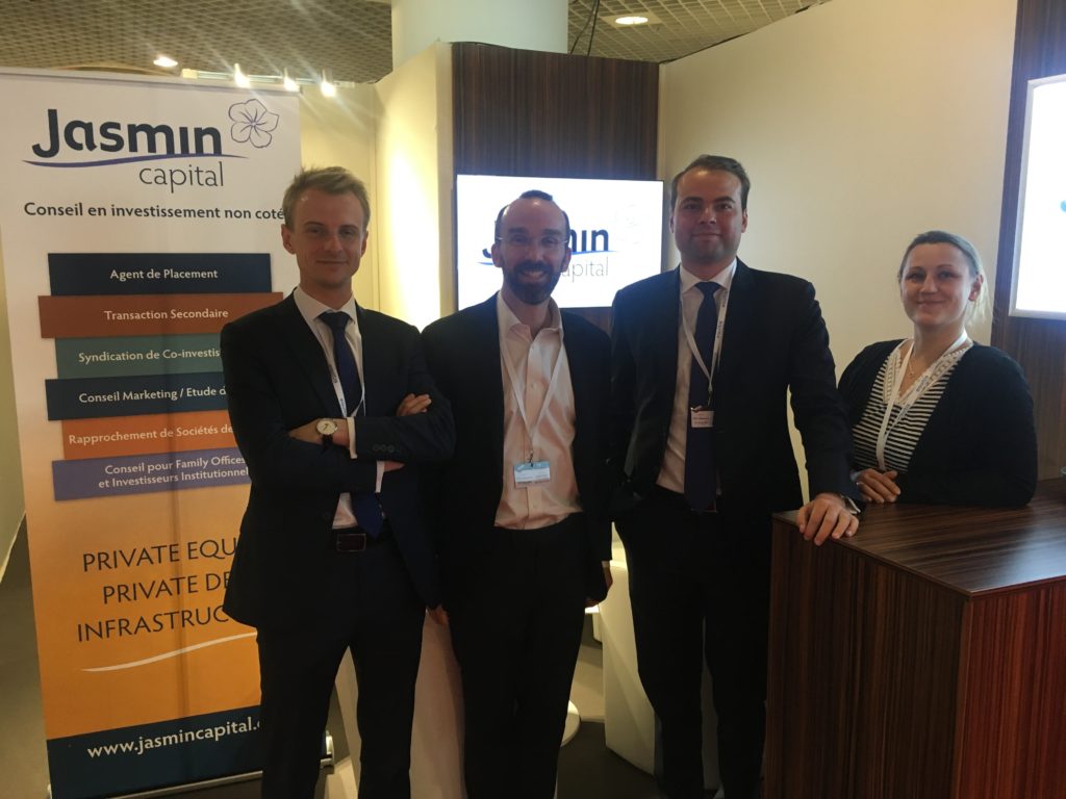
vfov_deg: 48.2
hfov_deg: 61.7
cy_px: 400
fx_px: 893
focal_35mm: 29
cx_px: 533
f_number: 2.2
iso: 125
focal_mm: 4.15
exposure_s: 1/33
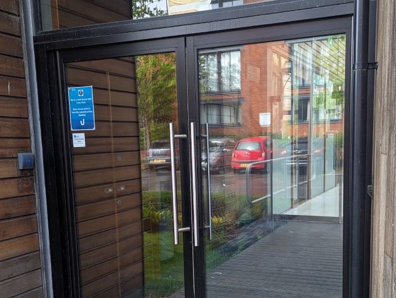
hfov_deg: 45.6
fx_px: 470
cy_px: 221
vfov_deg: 34.5
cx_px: 223
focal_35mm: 41
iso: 50
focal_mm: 6.81
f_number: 1.85
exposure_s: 1/140
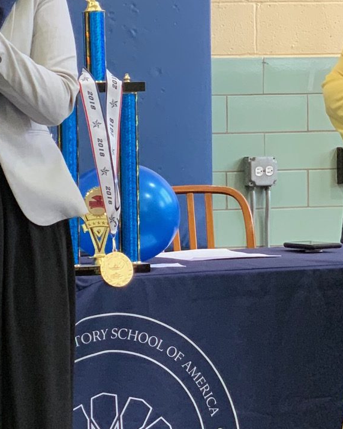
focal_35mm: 143
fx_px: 1816
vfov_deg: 13.5
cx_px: -101
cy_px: 249
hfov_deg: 10.6
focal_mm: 6
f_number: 2.4
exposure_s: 1/60
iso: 320
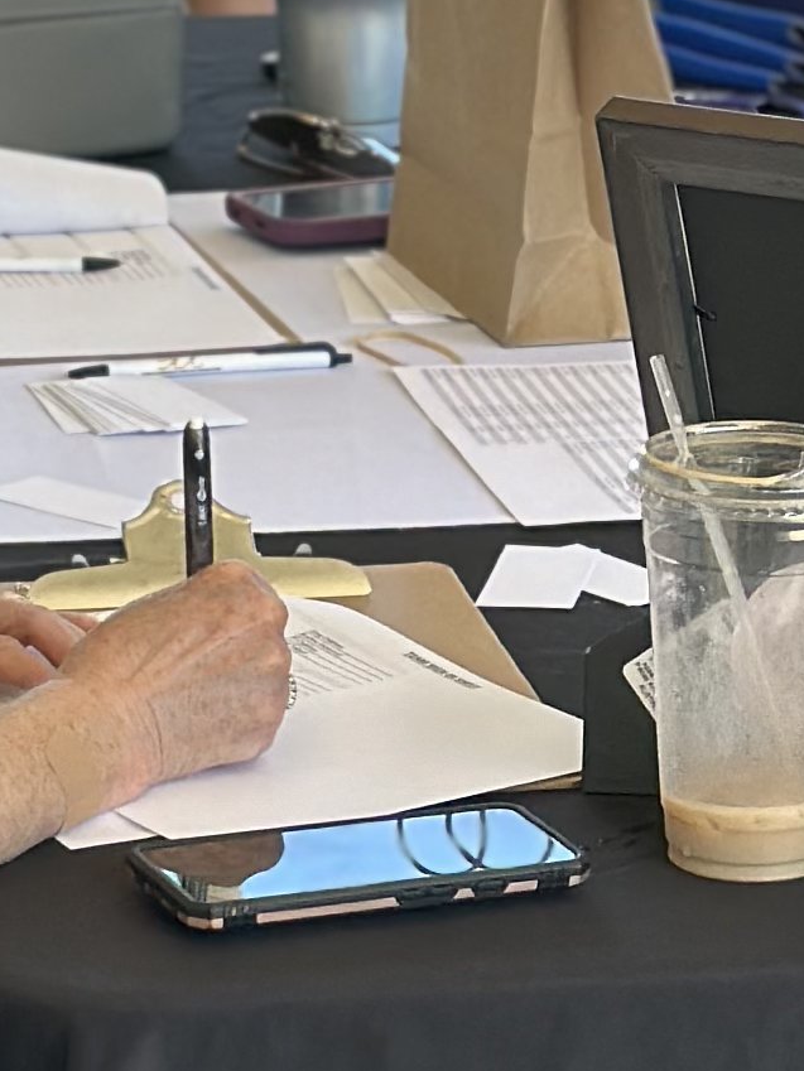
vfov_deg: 8.6
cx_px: 868
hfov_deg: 6.5
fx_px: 7059
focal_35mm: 228
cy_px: -11
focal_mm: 6.86
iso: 80
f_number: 1.78
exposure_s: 1/384
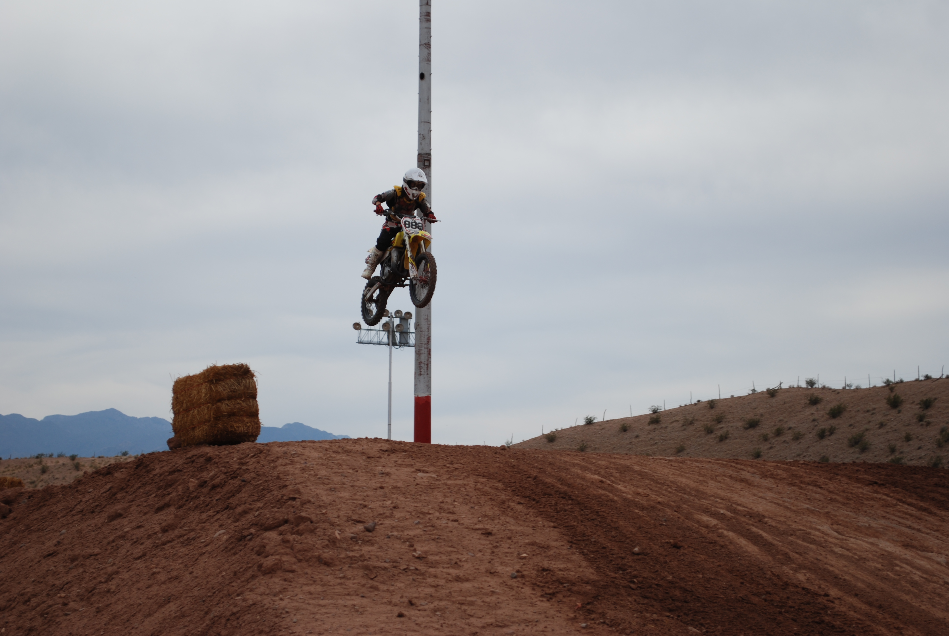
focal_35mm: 82
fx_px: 2177
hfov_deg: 24.6
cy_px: 318
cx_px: 474
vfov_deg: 16.6
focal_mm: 55
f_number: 5.6
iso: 100
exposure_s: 1/640
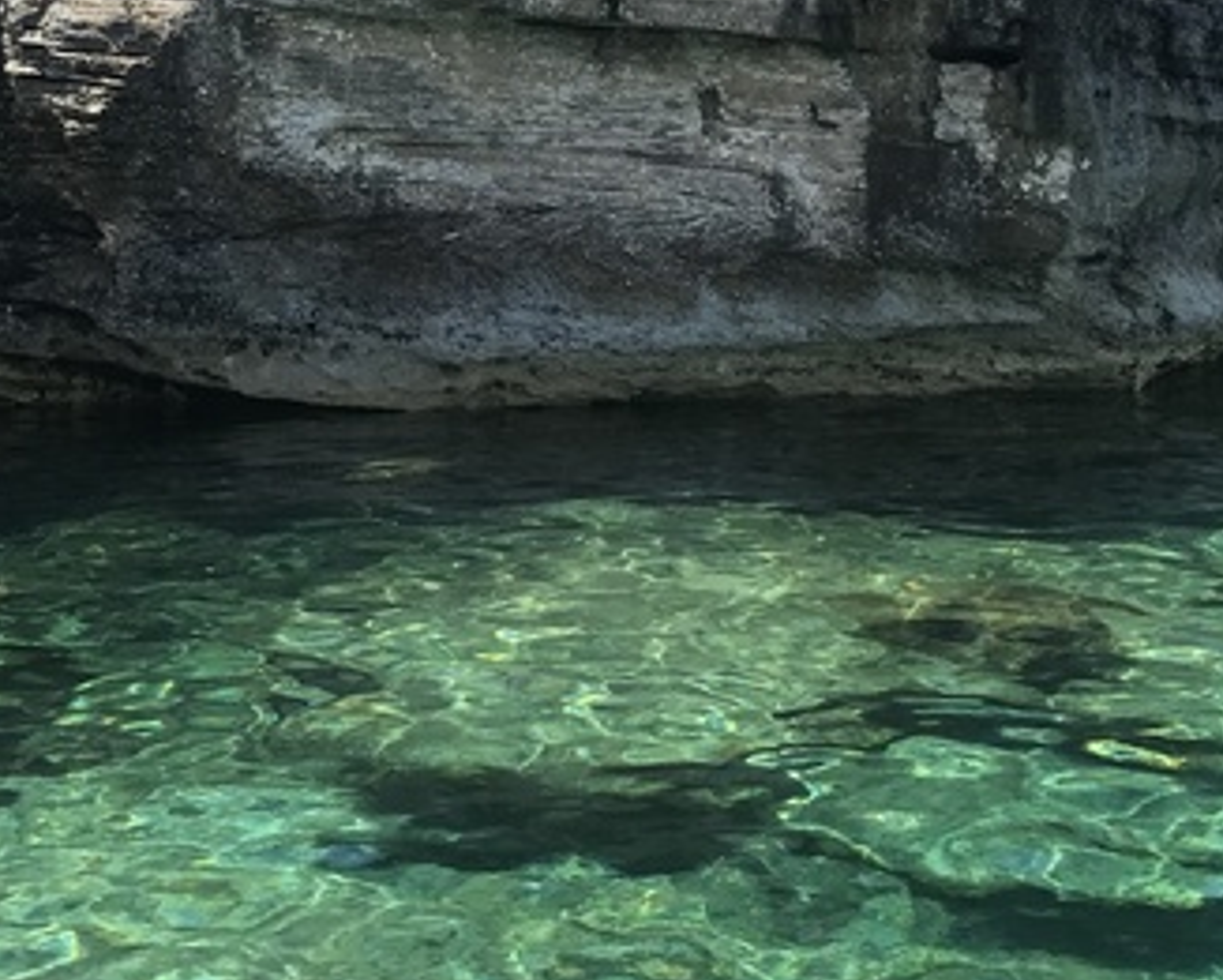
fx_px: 2426
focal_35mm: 67
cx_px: 702
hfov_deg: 28.3
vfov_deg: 22.2
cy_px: 60
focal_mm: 3.99
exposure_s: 1/1597
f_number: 1.8
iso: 20
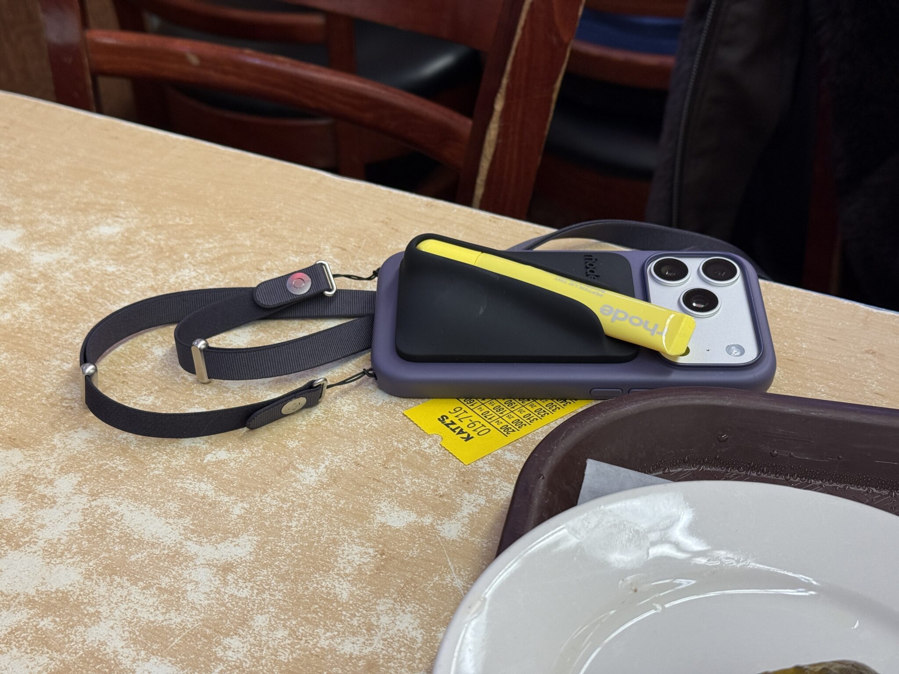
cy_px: 337
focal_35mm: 48
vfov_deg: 30.3
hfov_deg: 39.7
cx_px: 450
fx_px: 1247
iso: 125
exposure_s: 1/60
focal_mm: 6.76
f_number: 1.78
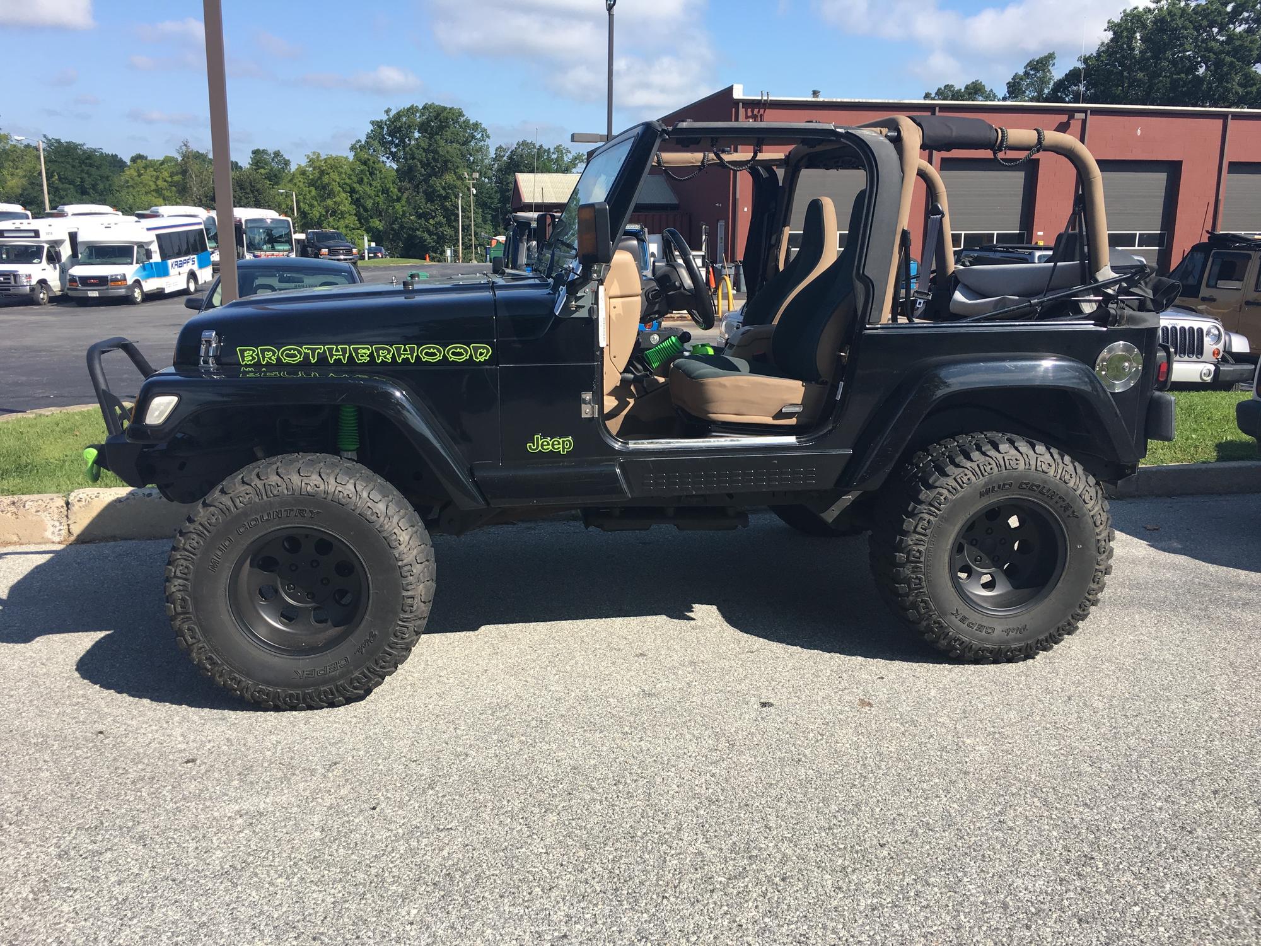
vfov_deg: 48.2
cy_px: 473
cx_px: 630
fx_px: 1056
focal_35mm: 29
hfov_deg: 61.7
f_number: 2.2
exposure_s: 1/974
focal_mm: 4.15
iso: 25
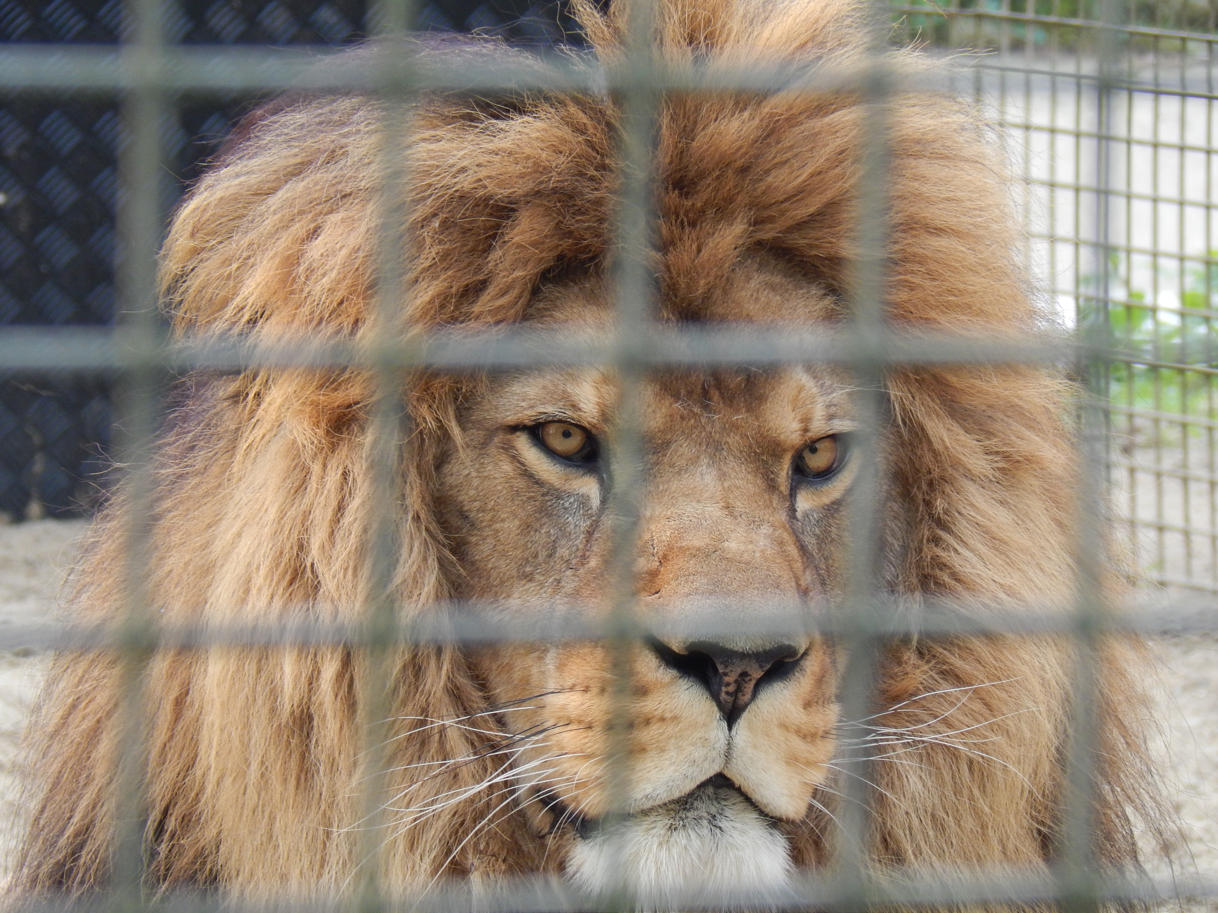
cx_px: 609
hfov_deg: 4.6
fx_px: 15130
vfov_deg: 3.5
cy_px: 456
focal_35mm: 430
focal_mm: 76.4
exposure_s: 1/60
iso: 220
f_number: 5.7
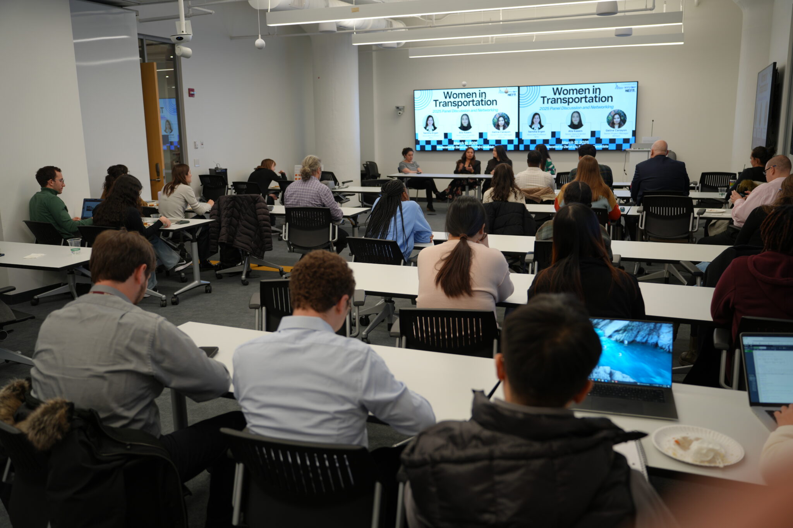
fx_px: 661
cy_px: 264
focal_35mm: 30
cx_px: 396
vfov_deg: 43.6
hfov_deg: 61.9
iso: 100
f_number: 2.8
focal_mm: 30
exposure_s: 1/50
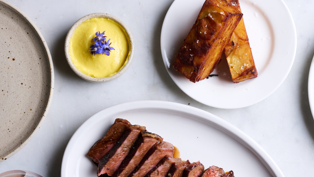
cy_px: 112
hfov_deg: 14.8
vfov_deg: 8.4
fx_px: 1207
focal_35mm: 145
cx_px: 223
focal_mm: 85
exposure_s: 1/200
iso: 200
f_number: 10
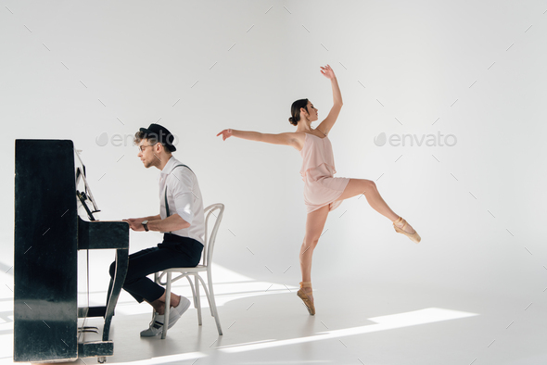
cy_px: 182
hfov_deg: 48.4
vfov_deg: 33.4
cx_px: 274
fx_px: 608
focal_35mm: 40
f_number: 3.5
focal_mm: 40
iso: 320
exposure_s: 1/640
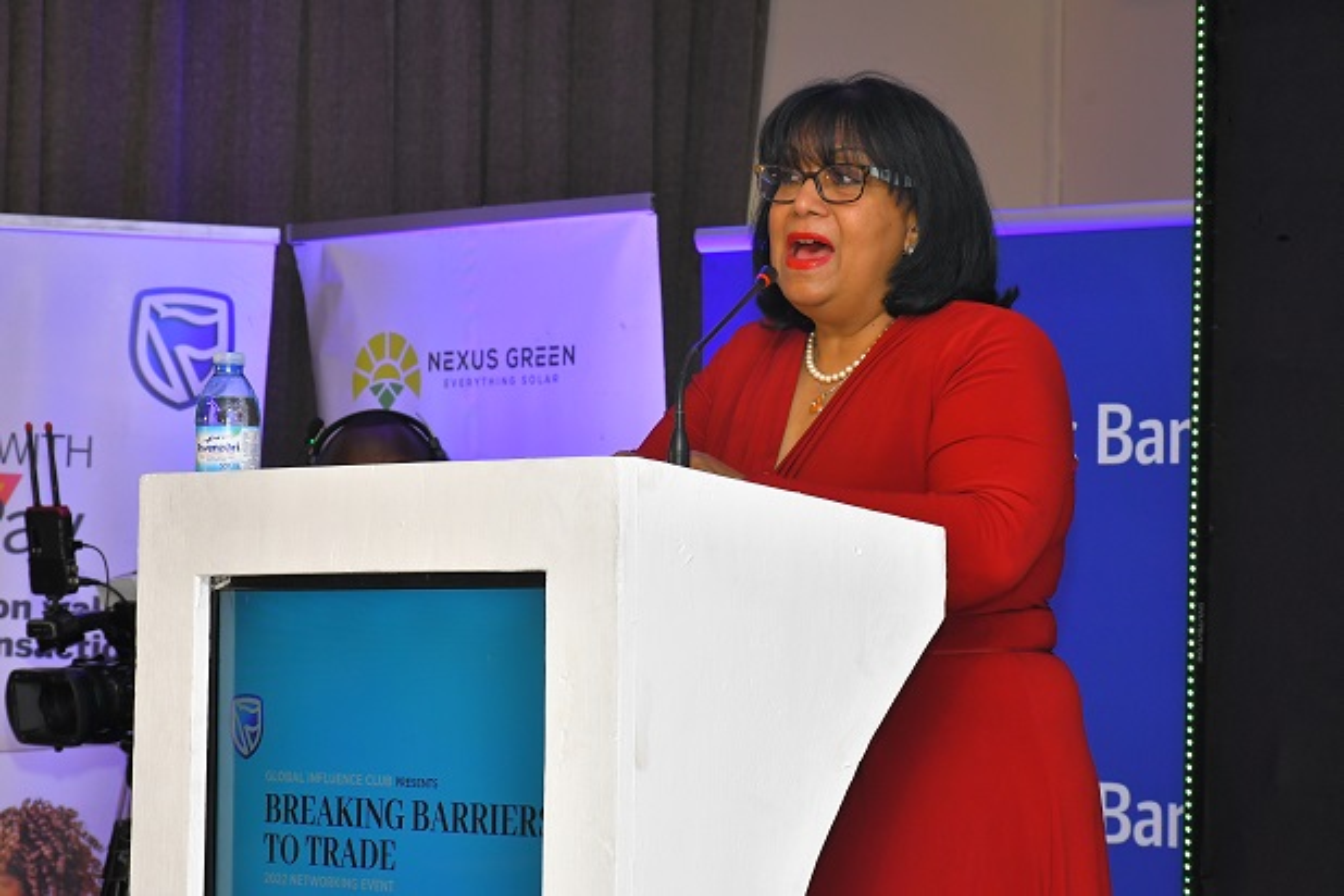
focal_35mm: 120
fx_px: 4480
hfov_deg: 17.1
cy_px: 448
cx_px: 672
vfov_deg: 11.4
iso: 2000
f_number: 10
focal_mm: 80
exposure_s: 1/250
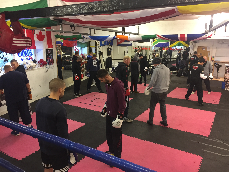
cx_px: 114
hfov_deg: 61.7
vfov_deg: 48.2
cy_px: 86
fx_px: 192
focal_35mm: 29
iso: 160
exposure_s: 1/33
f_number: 2.2
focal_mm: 4.15
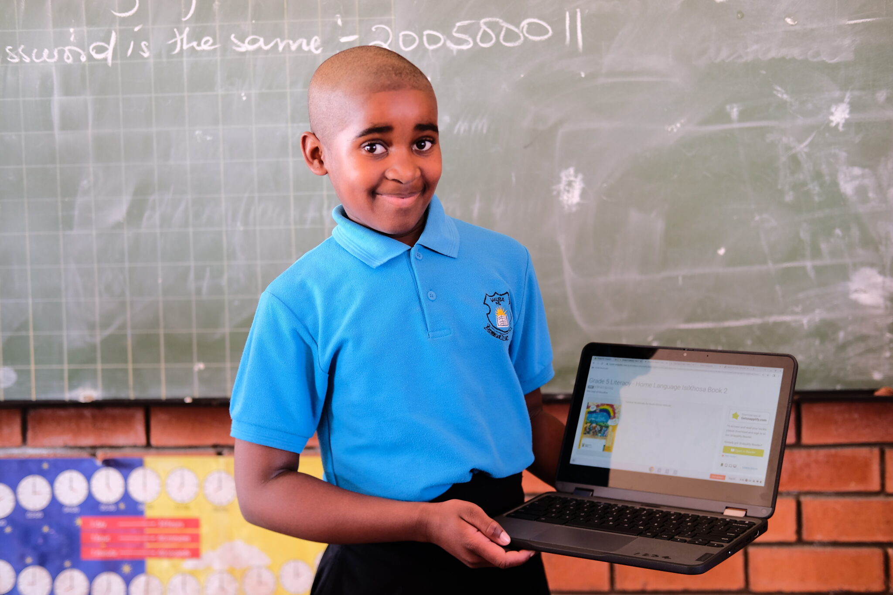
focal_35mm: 53
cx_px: 446
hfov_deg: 37.5
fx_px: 1314
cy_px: 298
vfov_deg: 25.5
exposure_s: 1/60
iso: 500
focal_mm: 35
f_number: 2.2
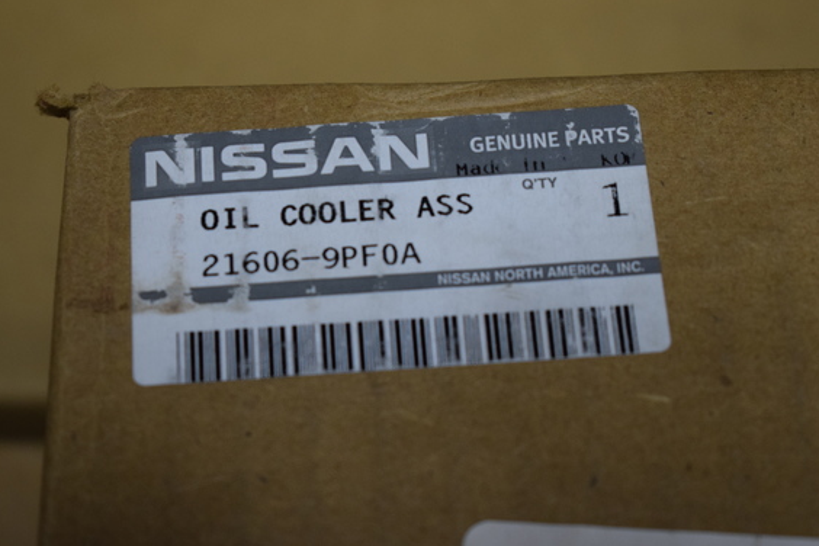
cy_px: 280
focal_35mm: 94
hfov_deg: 21.8
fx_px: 2128
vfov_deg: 14.6
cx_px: 362
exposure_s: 1/125
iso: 1250
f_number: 5.6
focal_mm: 55
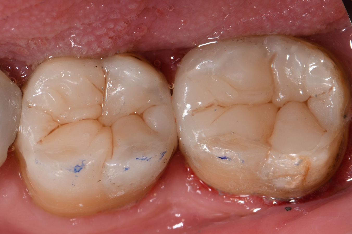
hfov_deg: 13.1
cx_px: 176
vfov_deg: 8.7
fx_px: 1534
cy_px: 117
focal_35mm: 157
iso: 200
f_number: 32
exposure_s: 1/160
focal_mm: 105
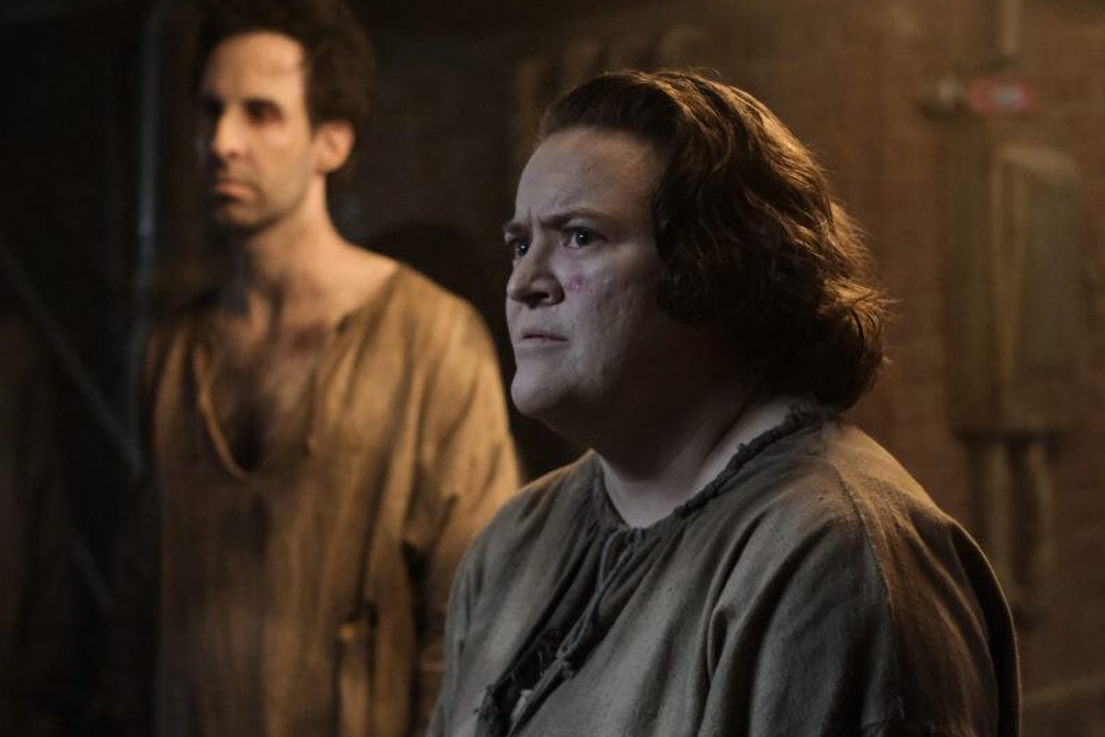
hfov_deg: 29.7
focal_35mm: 68
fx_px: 2087
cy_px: 391
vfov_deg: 20.0
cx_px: 557
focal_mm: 35
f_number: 2.5
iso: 6400
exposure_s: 1/125
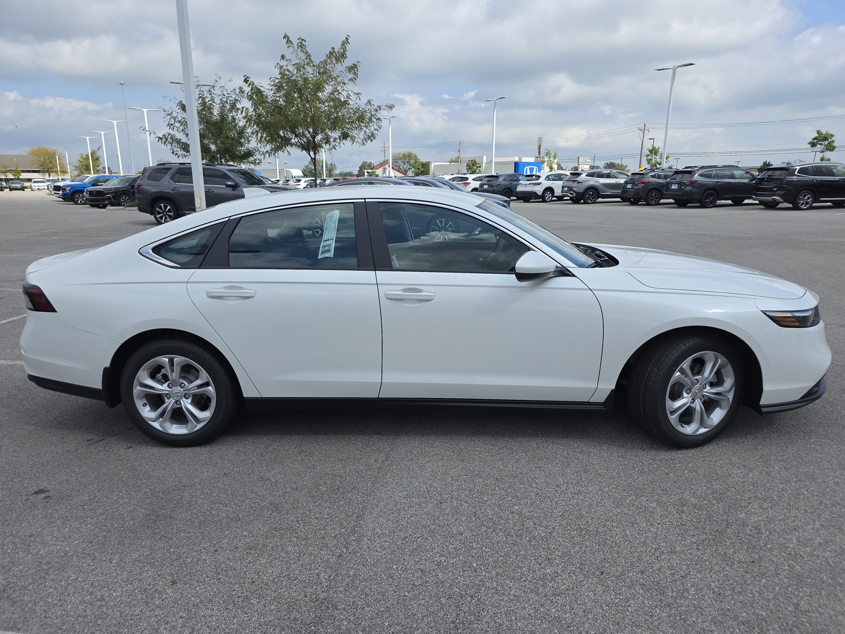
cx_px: 422
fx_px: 561
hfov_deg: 73.9
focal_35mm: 23
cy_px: 317
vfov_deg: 58.9
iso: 80
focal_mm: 6.3
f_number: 1.7
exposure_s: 1/5958
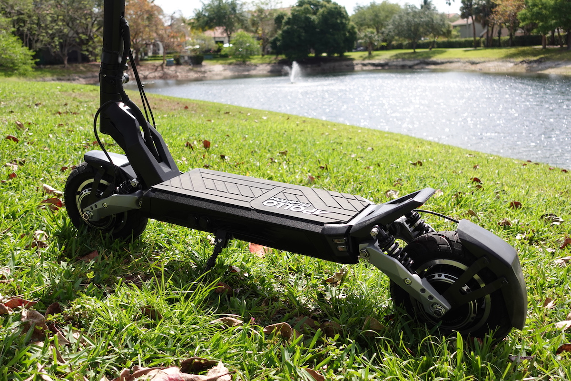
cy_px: 190
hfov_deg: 50.7
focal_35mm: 38
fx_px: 603
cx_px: 286
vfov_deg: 35.1
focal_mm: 14.49
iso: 125
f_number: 2.8
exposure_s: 1/125
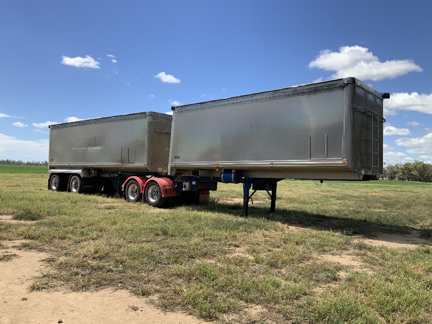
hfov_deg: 61.7
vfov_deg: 48.2
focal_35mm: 29
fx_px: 362
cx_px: 216
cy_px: 162
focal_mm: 3
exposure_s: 1/1730
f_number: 1.8
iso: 16
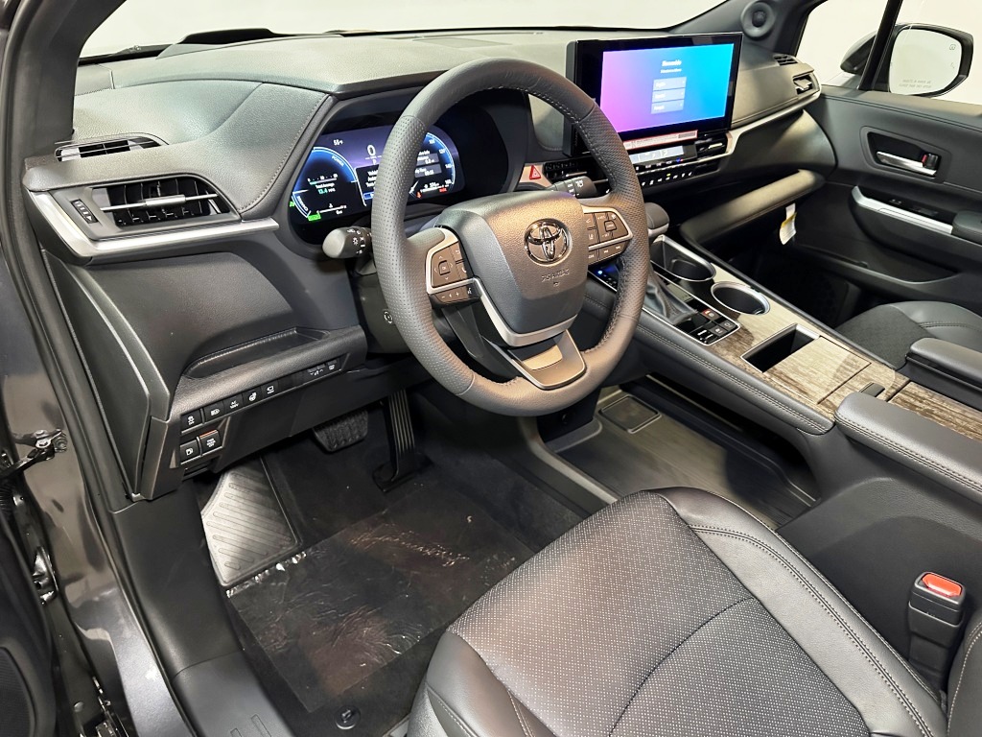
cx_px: 491
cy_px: 368
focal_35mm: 24
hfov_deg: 71.6
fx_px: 681
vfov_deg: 56.8
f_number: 1.78
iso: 1000
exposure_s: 1/30
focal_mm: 6.86
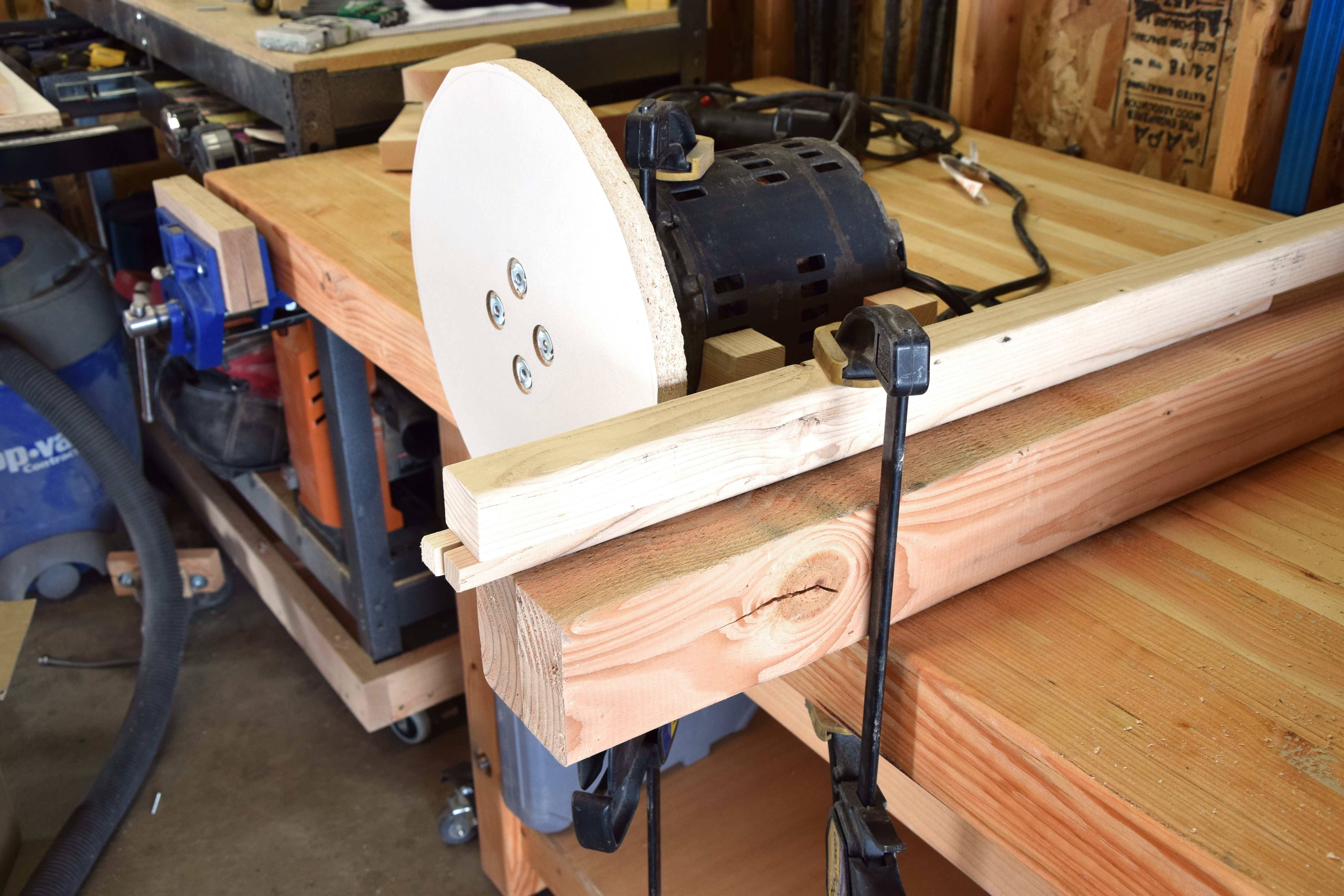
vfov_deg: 35.5
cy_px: 448
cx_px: 672
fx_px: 1400
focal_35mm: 38
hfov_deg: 51.3
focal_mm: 25
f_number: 7.1
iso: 400
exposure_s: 1/30
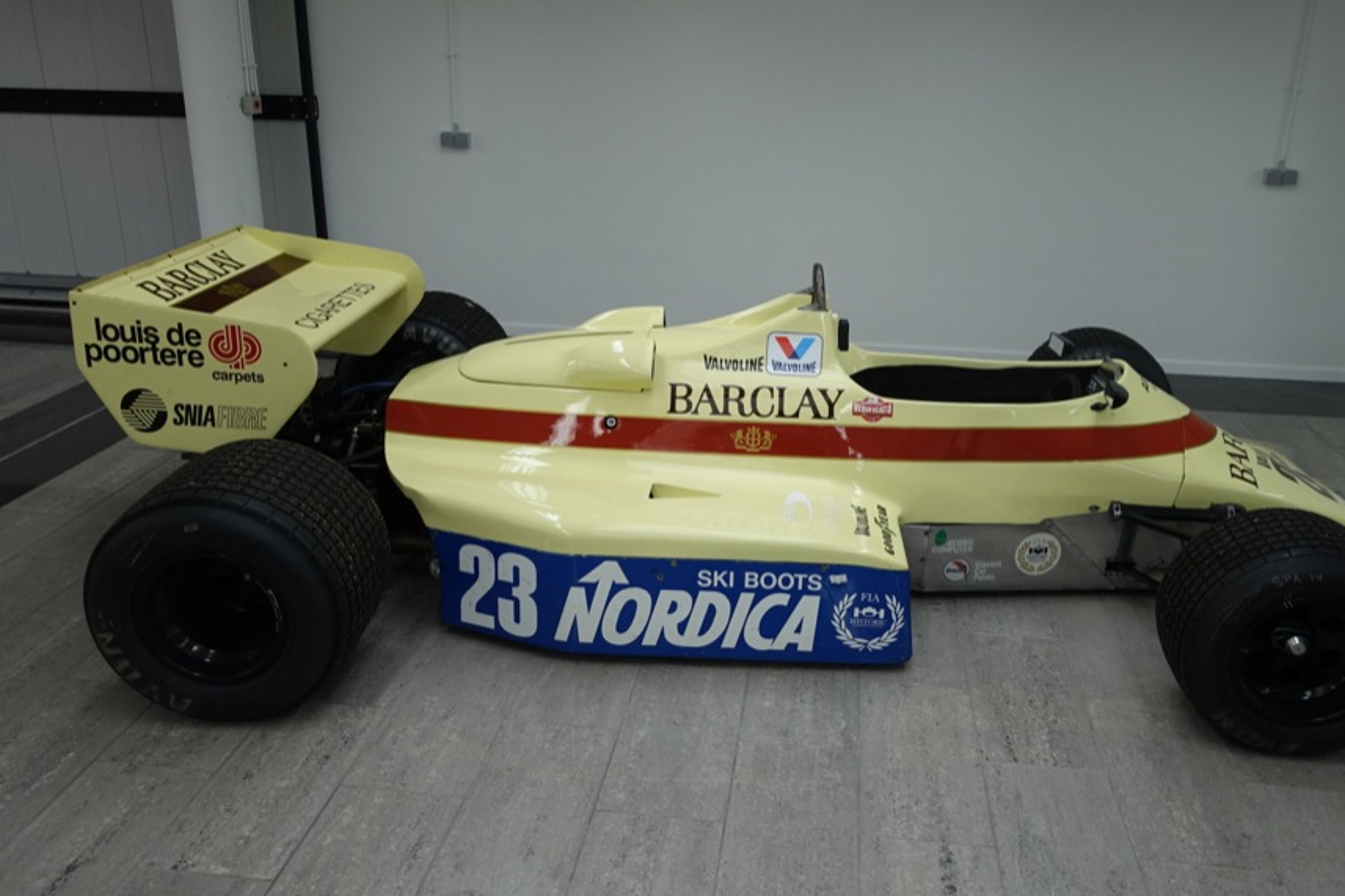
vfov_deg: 46.3
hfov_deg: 65.3
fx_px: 1046
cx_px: 741
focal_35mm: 28
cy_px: 394
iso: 250
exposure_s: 1/160
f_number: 3.5
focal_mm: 8.8
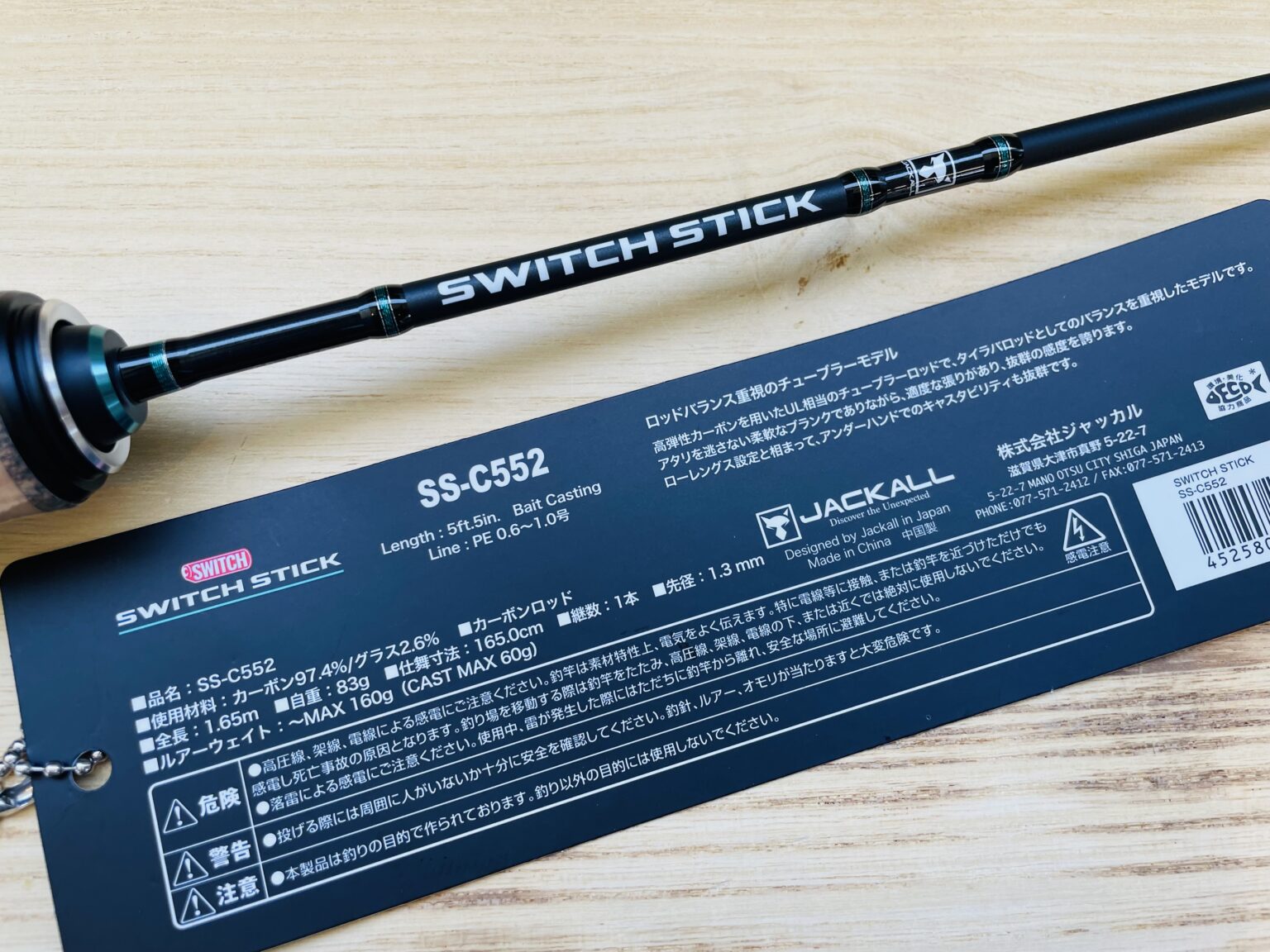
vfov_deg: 53.1
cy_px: 476
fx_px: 954
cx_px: 635
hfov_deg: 67.3
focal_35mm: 26
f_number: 1.6
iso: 50
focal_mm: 4.2
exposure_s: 1/100
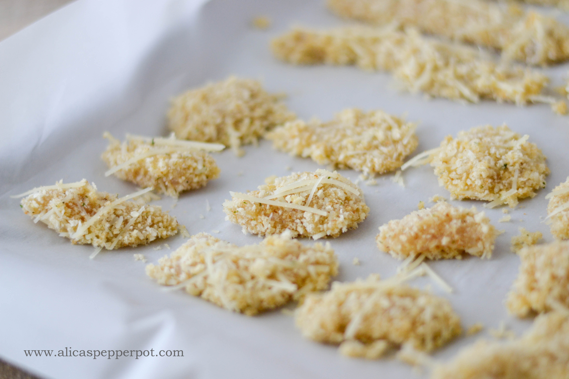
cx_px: 284
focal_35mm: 75
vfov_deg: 18.2
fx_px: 1185
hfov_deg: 27.0
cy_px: 190
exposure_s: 1/200
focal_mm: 50
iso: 400
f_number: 1.8
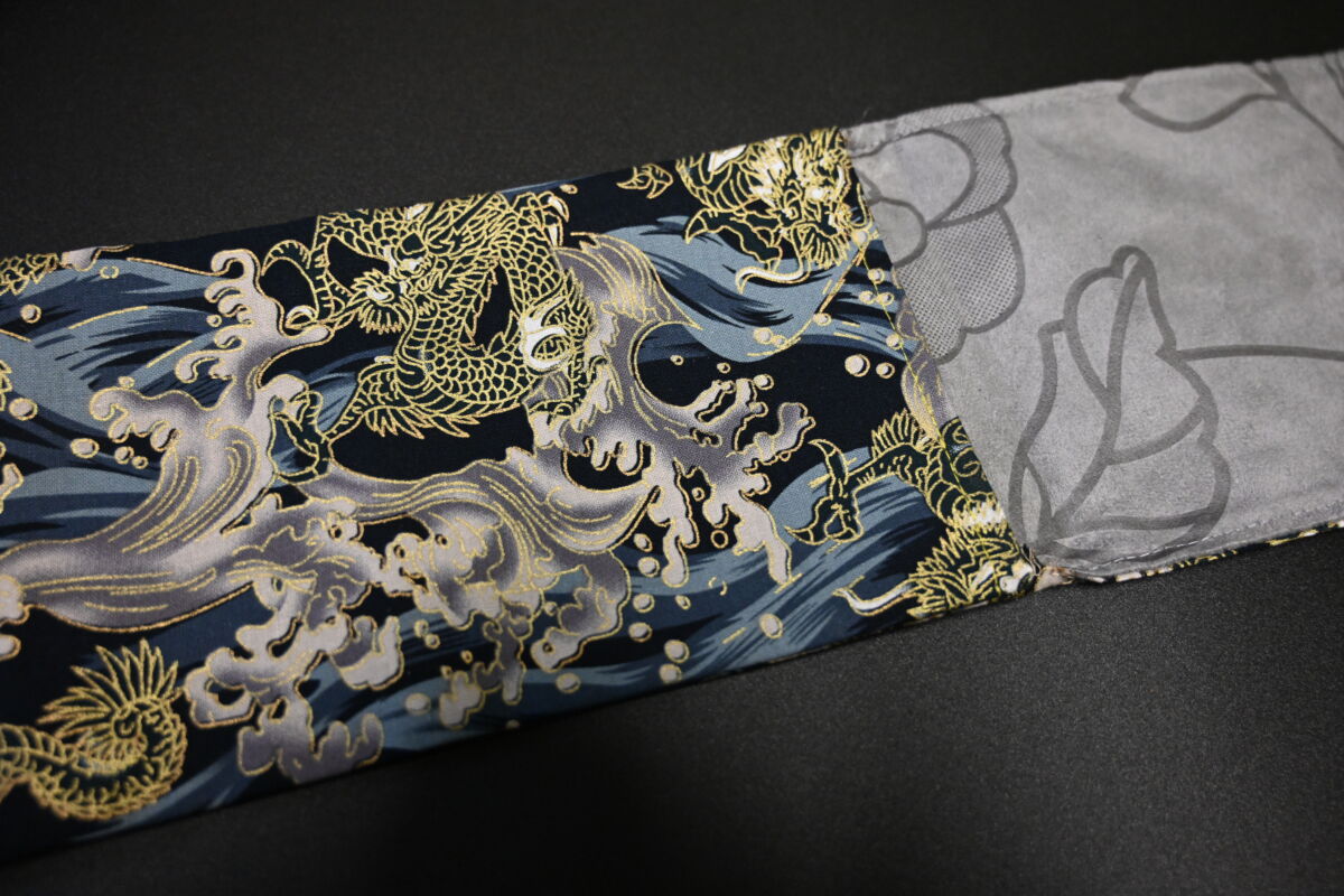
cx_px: 672
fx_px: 952
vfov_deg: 50.4
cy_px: 448
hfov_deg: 70.4
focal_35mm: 26
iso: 3200
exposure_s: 1/100
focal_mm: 25.5
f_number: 4
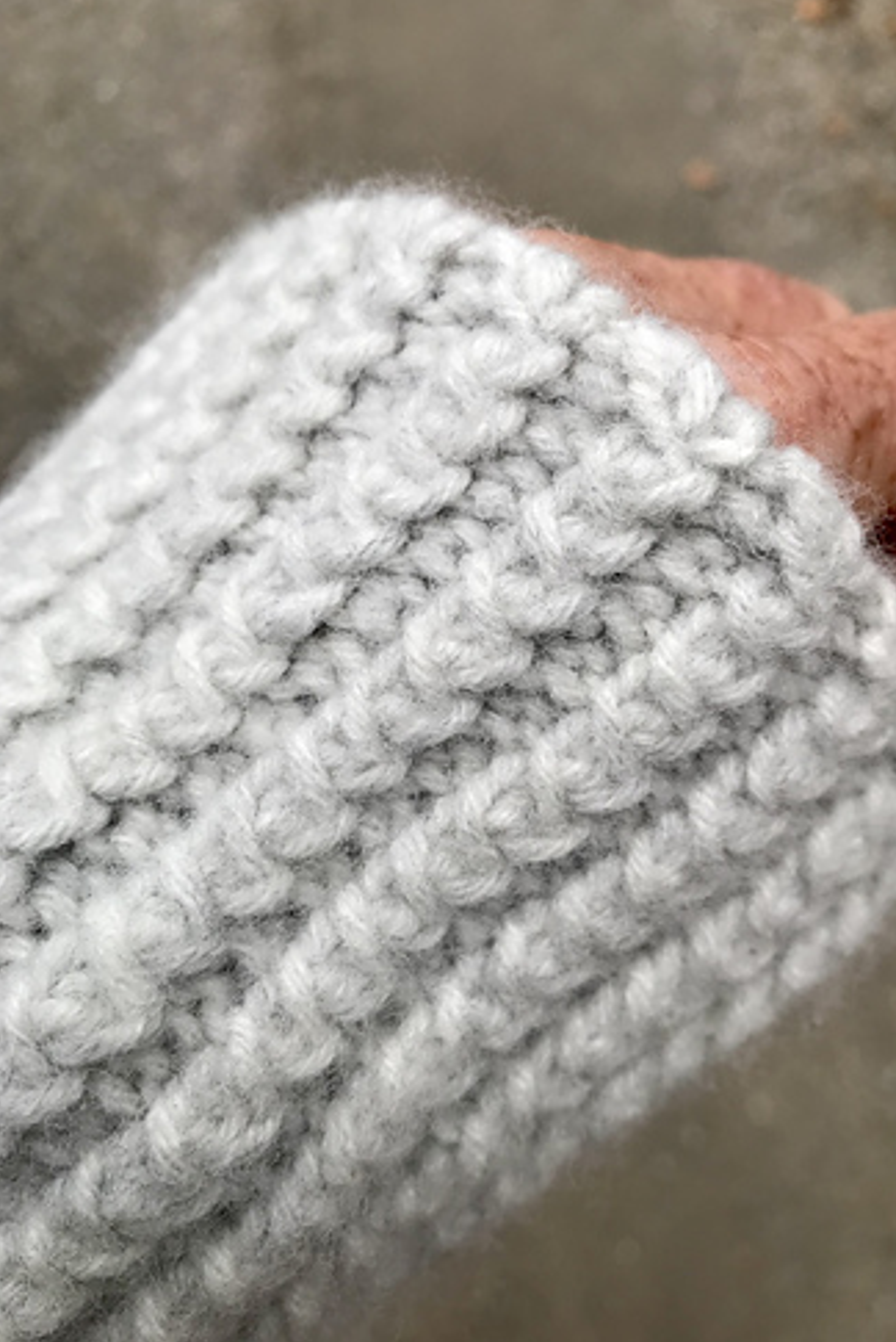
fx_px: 1118
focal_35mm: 30
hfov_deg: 43.6
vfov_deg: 61.9
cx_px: 494
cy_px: 661
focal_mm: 3.99
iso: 20
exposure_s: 1/169
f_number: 1.8
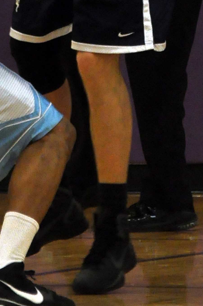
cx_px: -87
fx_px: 7245
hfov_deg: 1.6
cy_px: -133
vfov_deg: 2.4
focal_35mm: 854
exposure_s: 1/320
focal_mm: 180
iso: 1250
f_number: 5
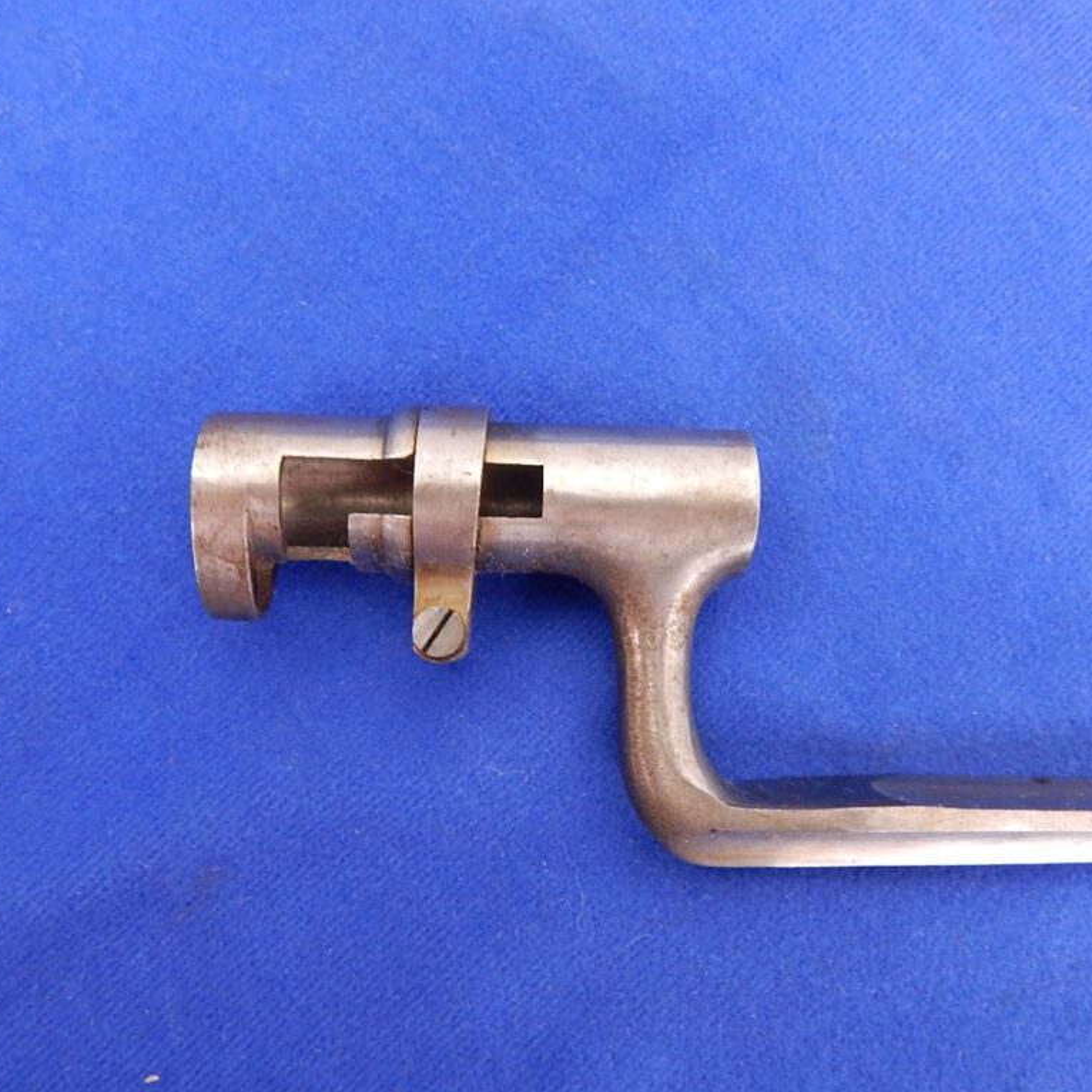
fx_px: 928
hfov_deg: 60.9
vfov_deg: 60.9
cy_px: 546
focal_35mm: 26
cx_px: 572
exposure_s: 1/8
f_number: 3
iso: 400
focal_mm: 4
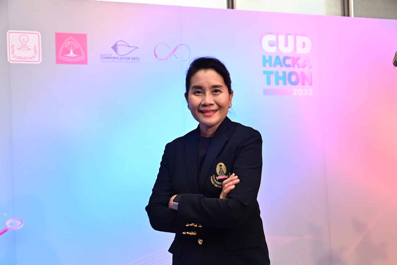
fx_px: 529
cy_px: 132
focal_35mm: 48
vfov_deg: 28.1
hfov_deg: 41.1
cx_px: 198
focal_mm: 48
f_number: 5.6
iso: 2500
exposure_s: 1/125
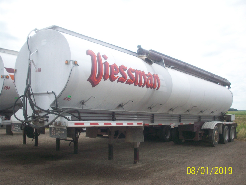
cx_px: 124
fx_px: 270
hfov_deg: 49.0
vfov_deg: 37.7
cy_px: 94
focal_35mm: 38
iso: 80
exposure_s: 1/205
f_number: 5.6
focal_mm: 6.2
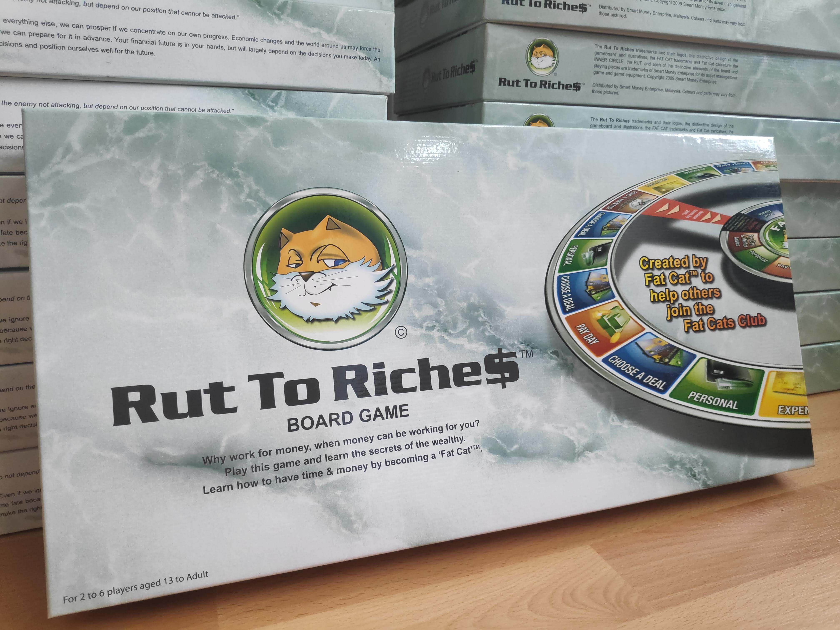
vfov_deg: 66.0
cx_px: 420
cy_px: 315
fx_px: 485
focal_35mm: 20
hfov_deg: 81.7
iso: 882
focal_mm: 3.94
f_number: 1.9
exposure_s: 1/100
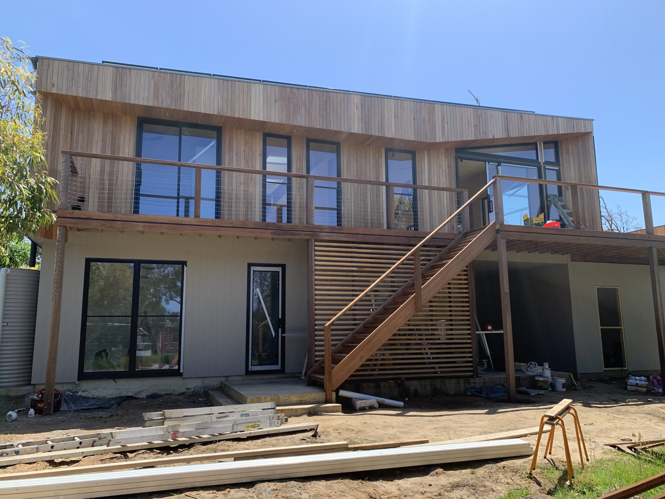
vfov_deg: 53.1
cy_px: 250
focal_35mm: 26
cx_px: 332
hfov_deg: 67.3
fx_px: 499
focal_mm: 4.25
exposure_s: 1/1111
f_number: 1.8
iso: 25
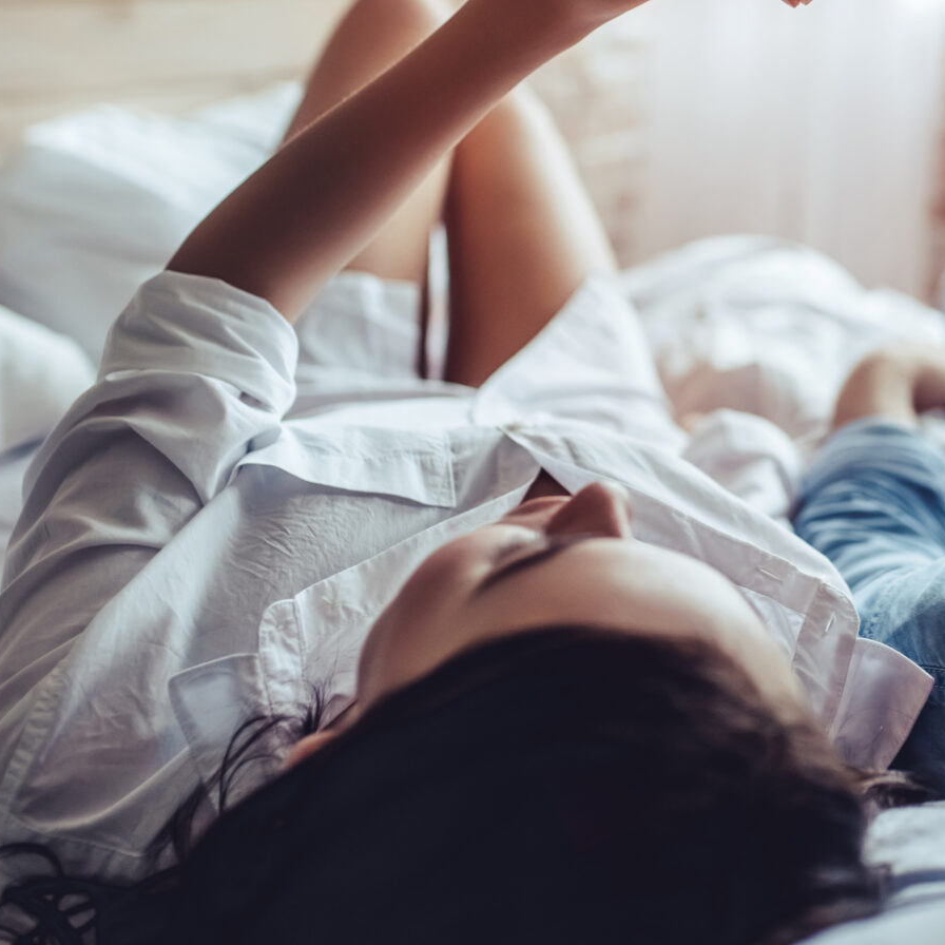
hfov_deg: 24.8
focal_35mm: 68
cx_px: 796
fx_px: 2100
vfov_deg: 25.2
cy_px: 282
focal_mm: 35
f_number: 2
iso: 800
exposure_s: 1/160
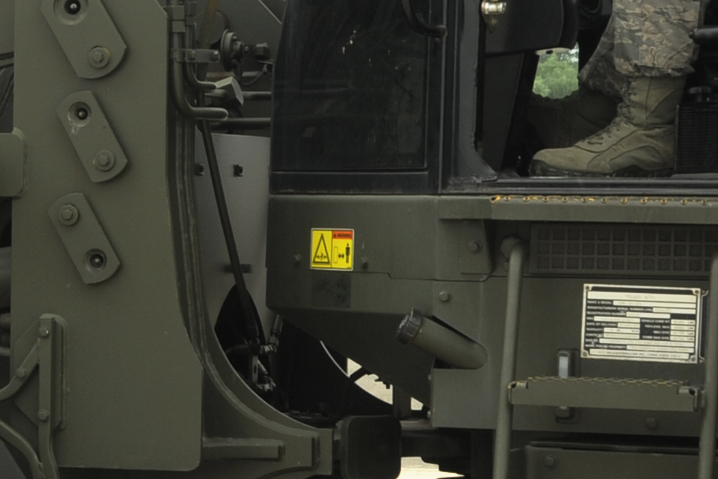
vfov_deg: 7.7
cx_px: -538
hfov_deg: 10.9
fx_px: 3550
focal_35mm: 178
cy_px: 256
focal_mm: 44
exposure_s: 1/125
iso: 400
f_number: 13
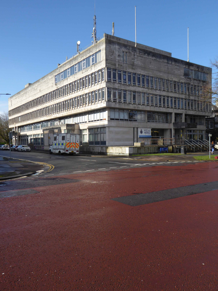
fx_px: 244
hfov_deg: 48.2
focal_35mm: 29
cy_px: 146
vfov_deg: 61.7
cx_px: 109
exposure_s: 1/640
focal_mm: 5
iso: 80
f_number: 3.5
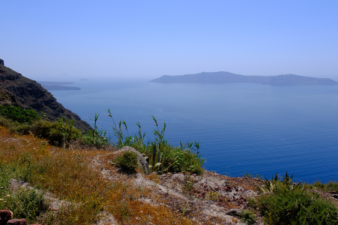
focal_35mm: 27
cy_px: 112
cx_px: 169
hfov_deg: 67.4
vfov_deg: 47.9
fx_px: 253
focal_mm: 18
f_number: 11
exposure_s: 1/400
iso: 200
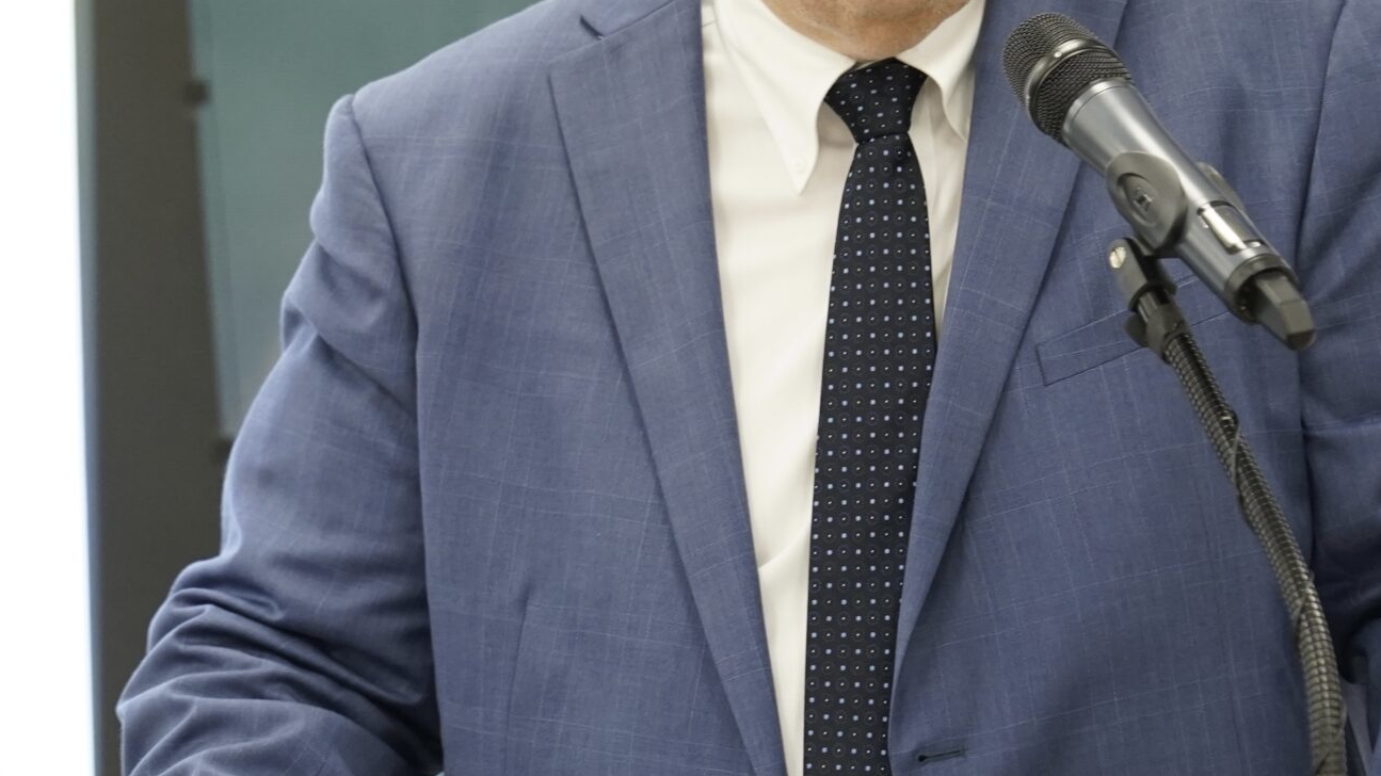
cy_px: 98
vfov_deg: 3.7
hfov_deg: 6.6
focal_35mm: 328
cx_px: 874
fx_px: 12009
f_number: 5
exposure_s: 1/125
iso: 2000
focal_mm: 198
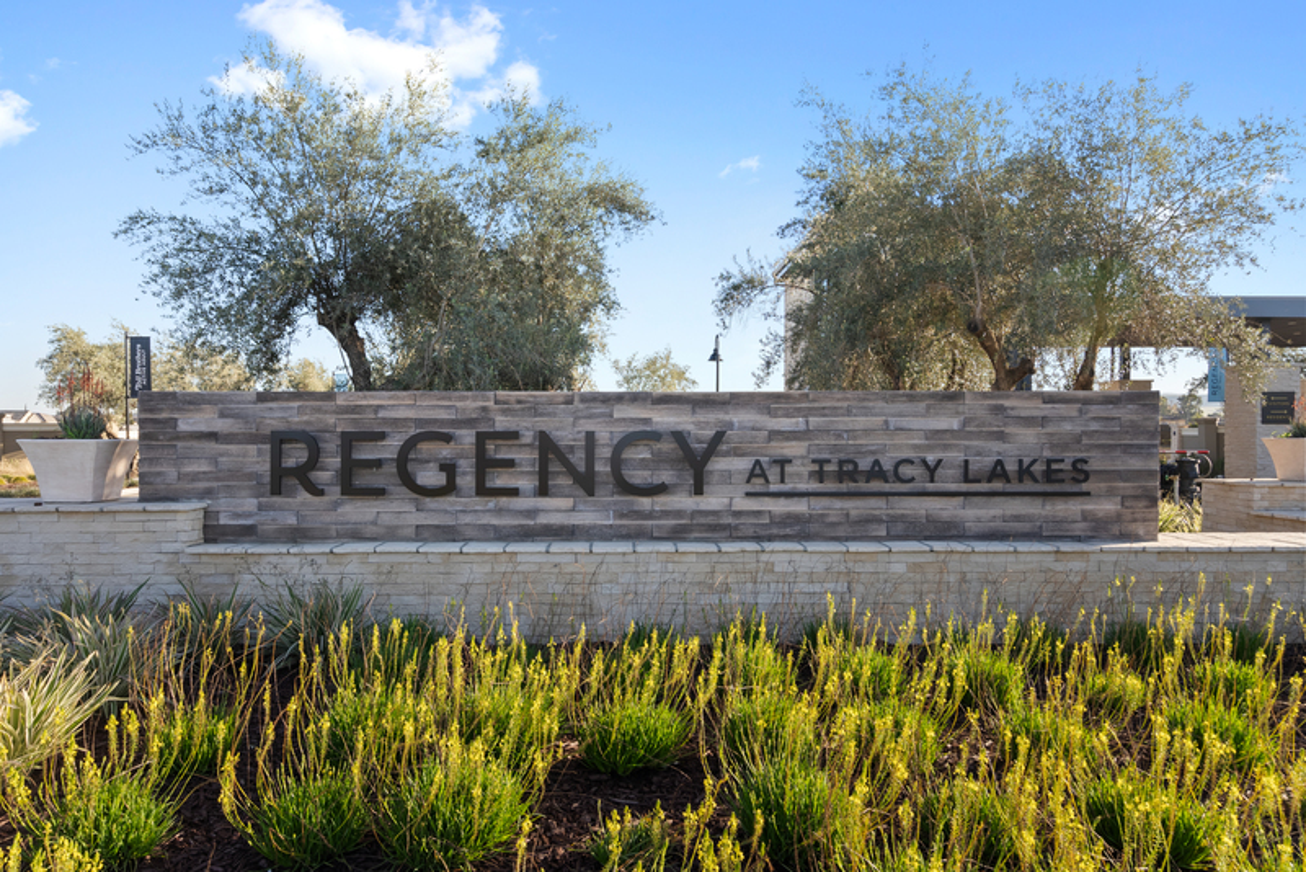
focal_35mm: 21
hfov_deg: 81.2
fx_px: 762
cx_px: 653
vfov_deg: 59.5
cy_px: 436
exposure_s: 1/25
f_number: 8
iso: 100
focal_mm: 21
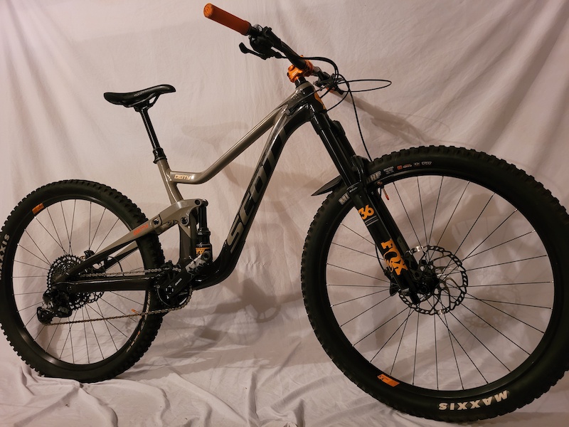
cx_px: 284
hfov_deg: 67.3
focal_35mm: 26
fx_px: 427
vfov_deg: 53.1
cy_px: 214
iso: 640
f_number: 1.8
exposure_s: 1/40
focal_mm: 5.4
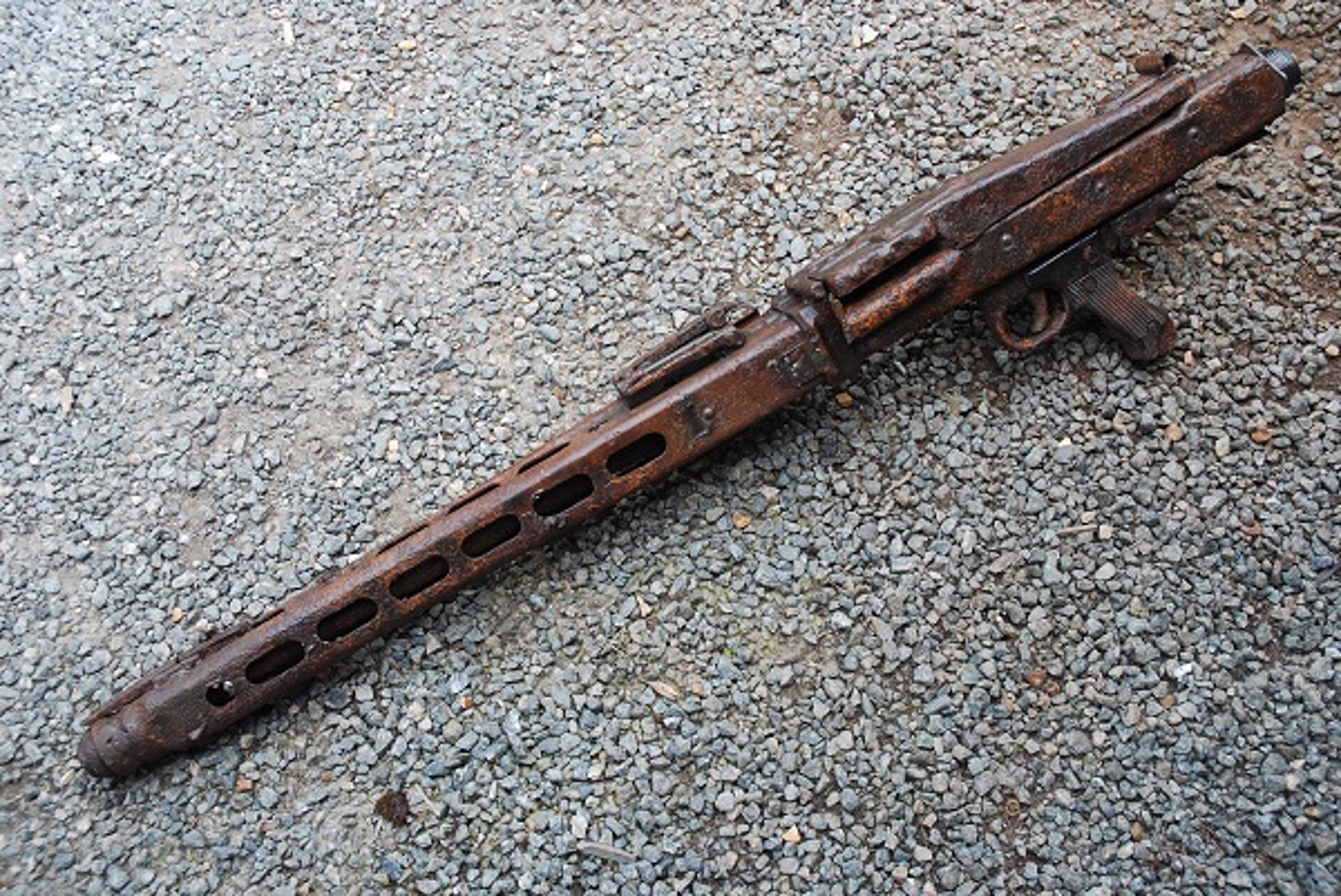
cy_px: 448
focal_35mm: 33
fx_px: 1230
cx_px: 670
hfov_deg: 57.2
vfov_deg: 40.0
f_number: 5.6
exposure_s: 1/125
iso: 180
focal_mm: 22
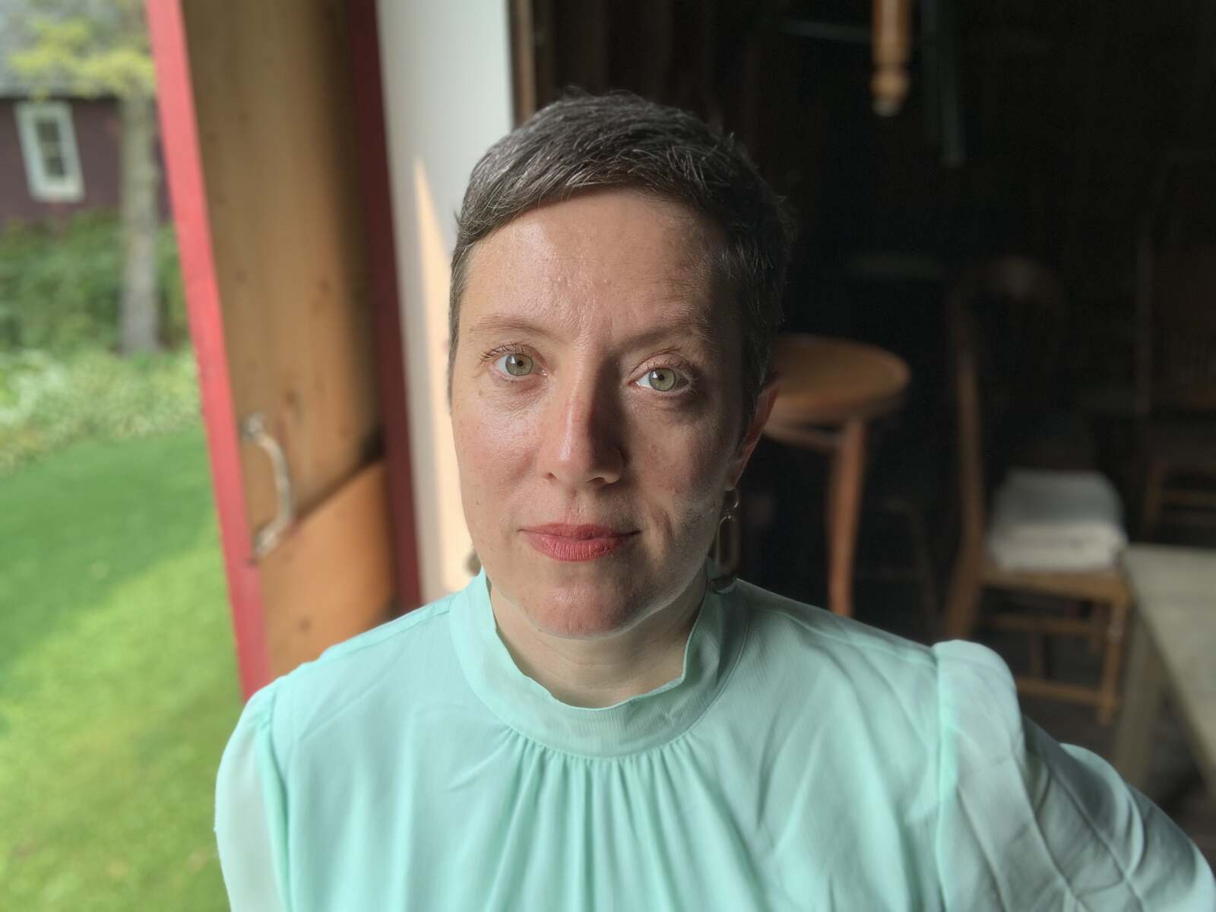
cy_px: 456
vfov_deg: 44.2
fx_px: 1124
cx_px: 608
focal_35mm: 32
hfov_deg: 56.8
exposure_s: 1/122
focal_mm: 2.87
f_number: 2.2
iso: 20
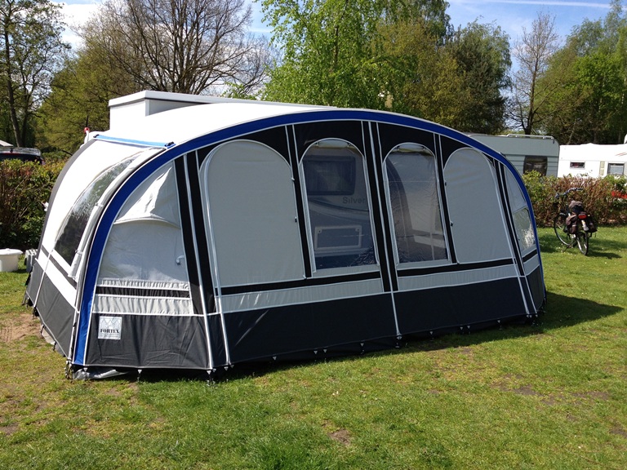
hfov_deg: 52.6
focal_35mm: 35
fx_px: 634
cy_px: 235
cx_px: 314
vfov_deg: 40.7
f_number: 2.4
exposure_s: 1/1104
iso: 64
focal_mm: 4.28
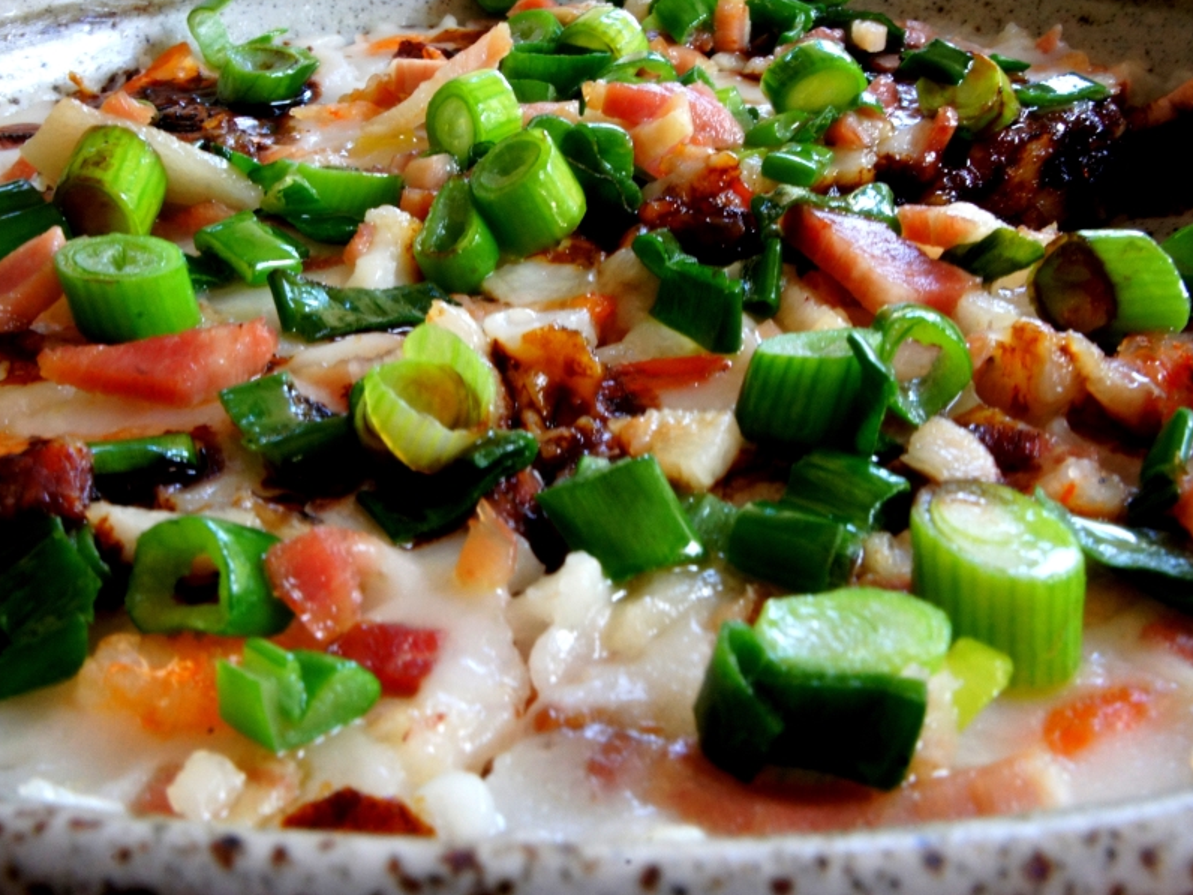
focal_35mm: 42
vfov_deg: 34.7
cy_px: 450
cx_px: 516
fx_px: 1432
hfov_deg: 45.1
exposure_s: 1/6
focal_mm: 25
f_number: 25
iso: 1600
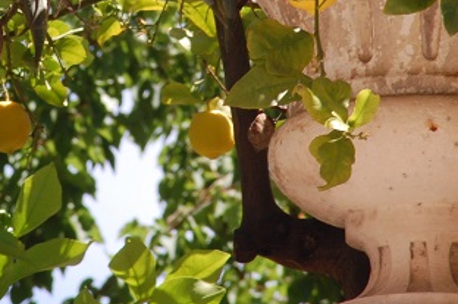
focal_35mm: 1082
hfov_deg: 1.9
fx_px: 13744
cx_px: 106
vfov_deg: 1.3
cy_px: 50
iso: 200
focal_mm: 300
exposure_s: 1/80
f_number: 14
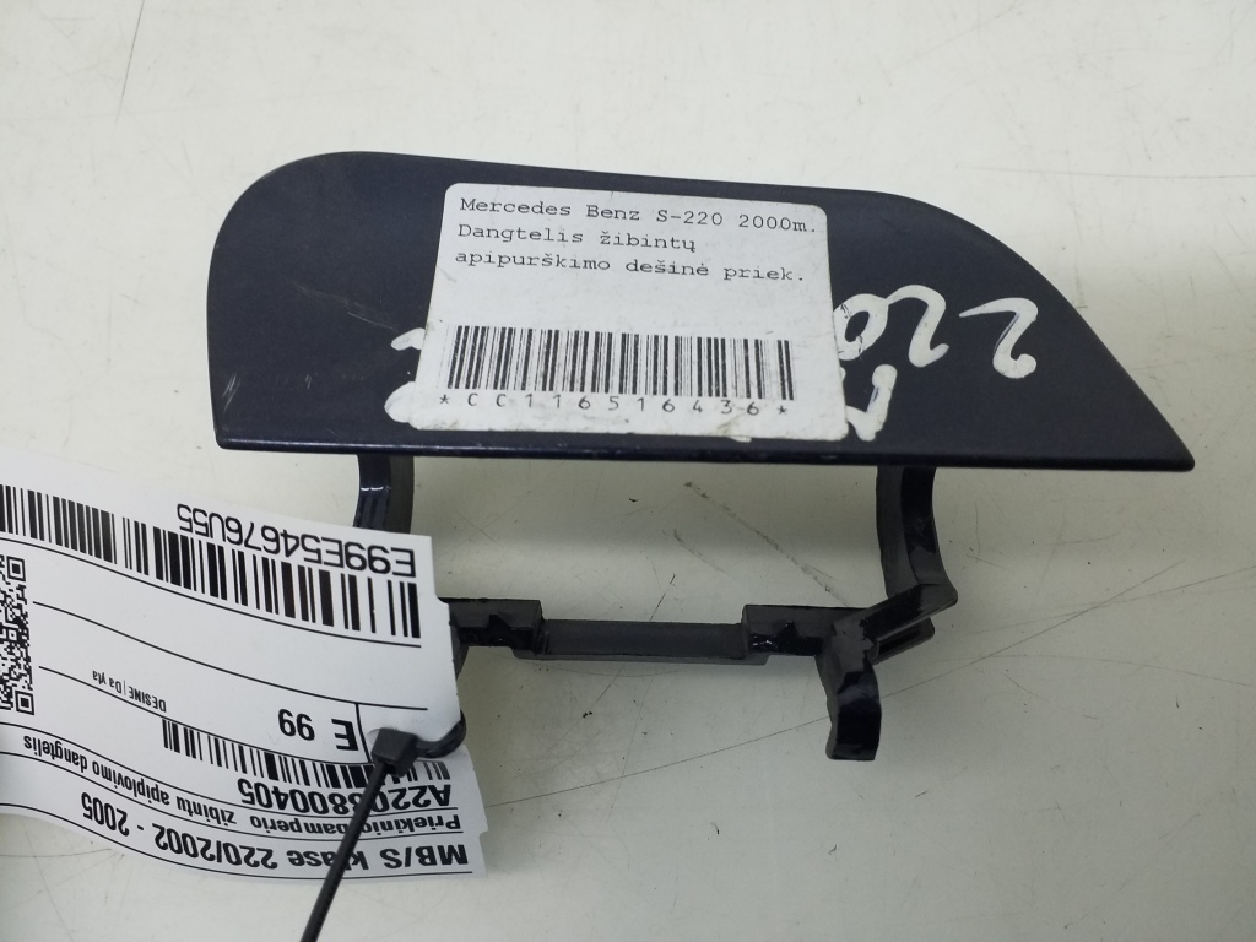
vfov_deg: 51.4
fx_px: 980
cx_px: 628
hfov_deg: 65.3
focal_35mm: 27
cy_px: 471
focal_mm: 3.6
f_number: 1.9
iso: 125
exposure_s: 1/50
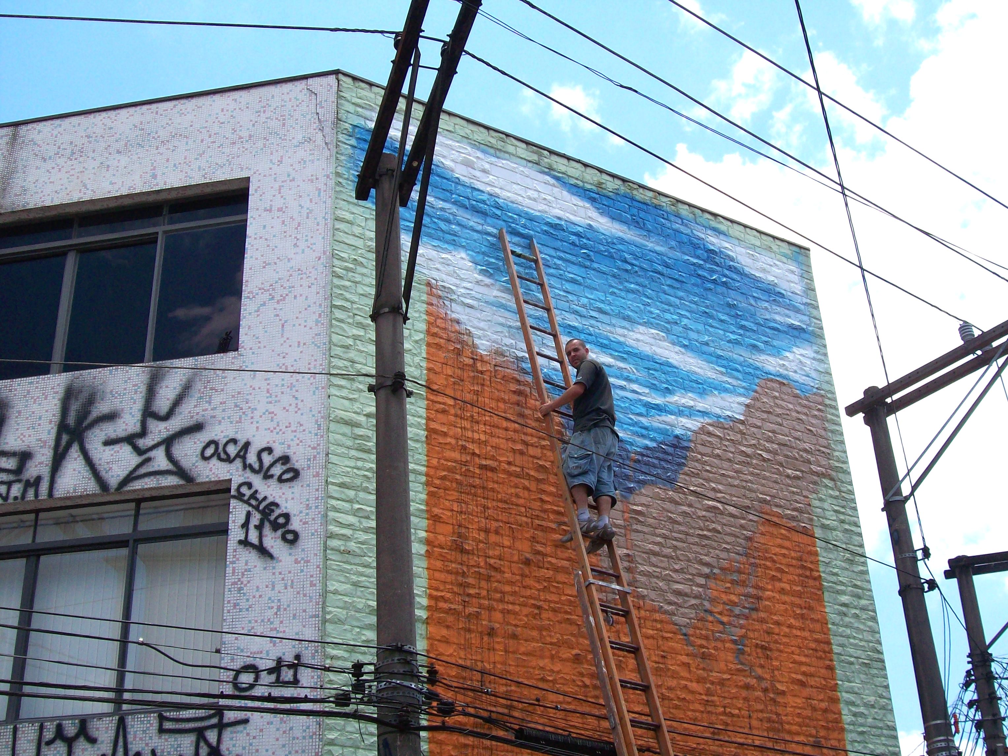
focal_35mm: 45
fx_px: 1310
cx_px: 504
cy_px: 378
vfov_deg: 32.2
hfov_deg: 42.1
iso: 80
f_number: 5.4
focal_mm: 7.6
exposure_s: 1/432
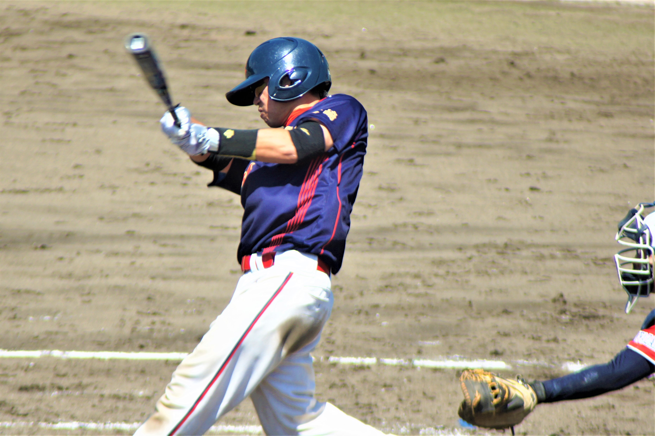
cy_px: 218
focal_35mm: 450
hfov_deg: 4.6
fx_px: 8183
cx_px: 328
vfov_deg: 3.1
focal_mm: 300
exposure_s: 1/640
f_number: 7.1
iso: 200
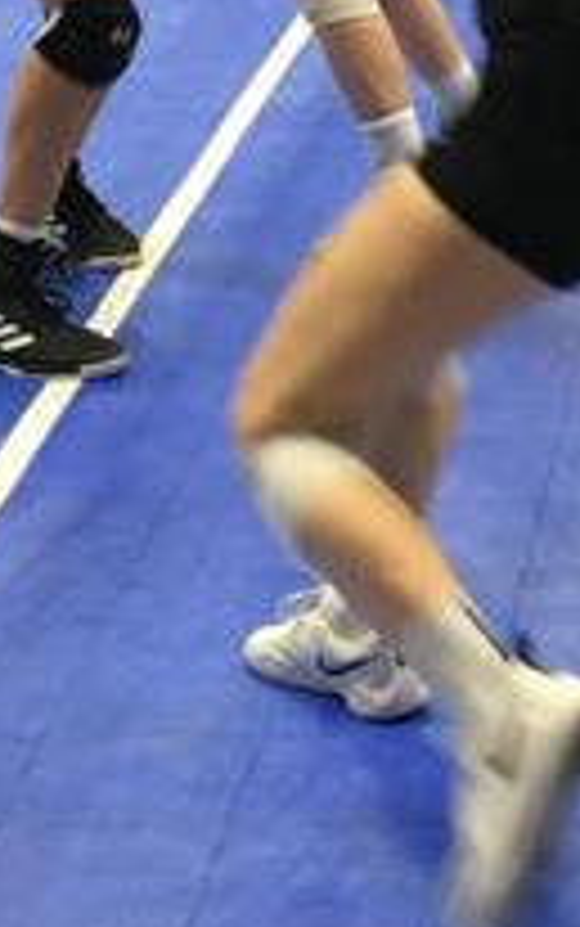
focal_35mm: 153
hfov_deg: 8.5
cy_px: -414
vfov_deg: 13.0
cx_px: 549
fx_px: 3864
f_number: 2.2
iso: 125
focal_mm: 4.15
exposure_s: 1/30
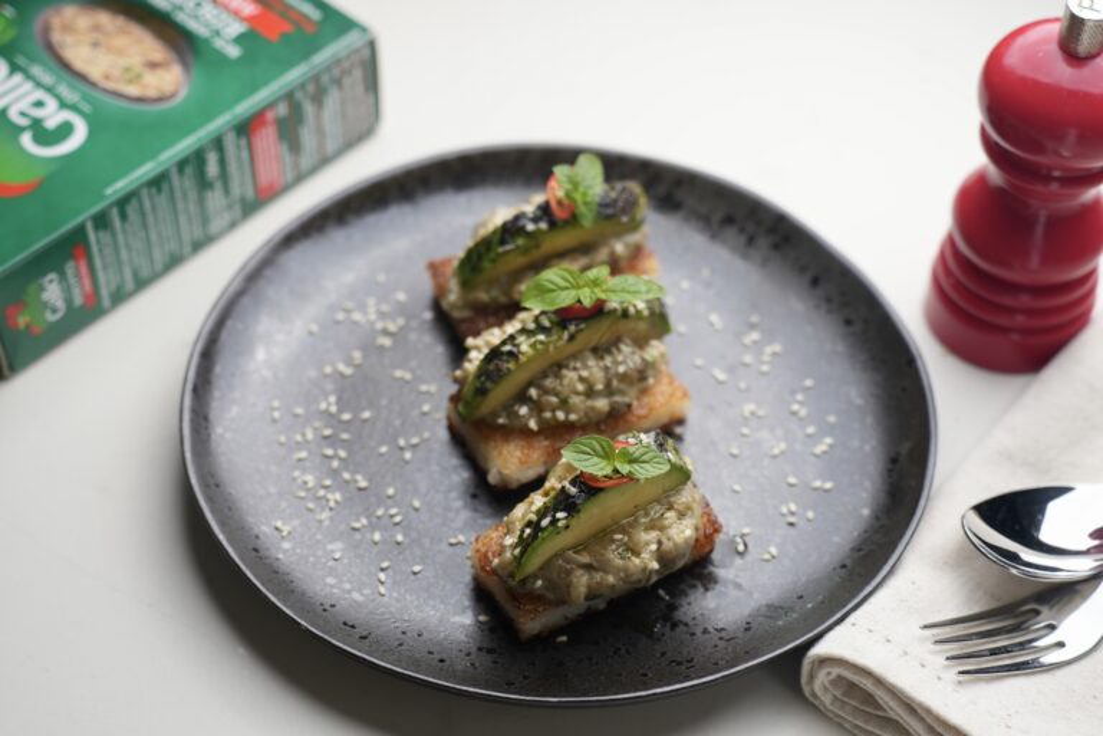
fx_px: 2053
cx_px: 552
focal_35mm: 67
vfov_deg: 20.3
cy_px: 368
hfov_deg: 30.1
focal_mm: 45
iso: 100
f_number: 2.8
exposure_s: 1/125
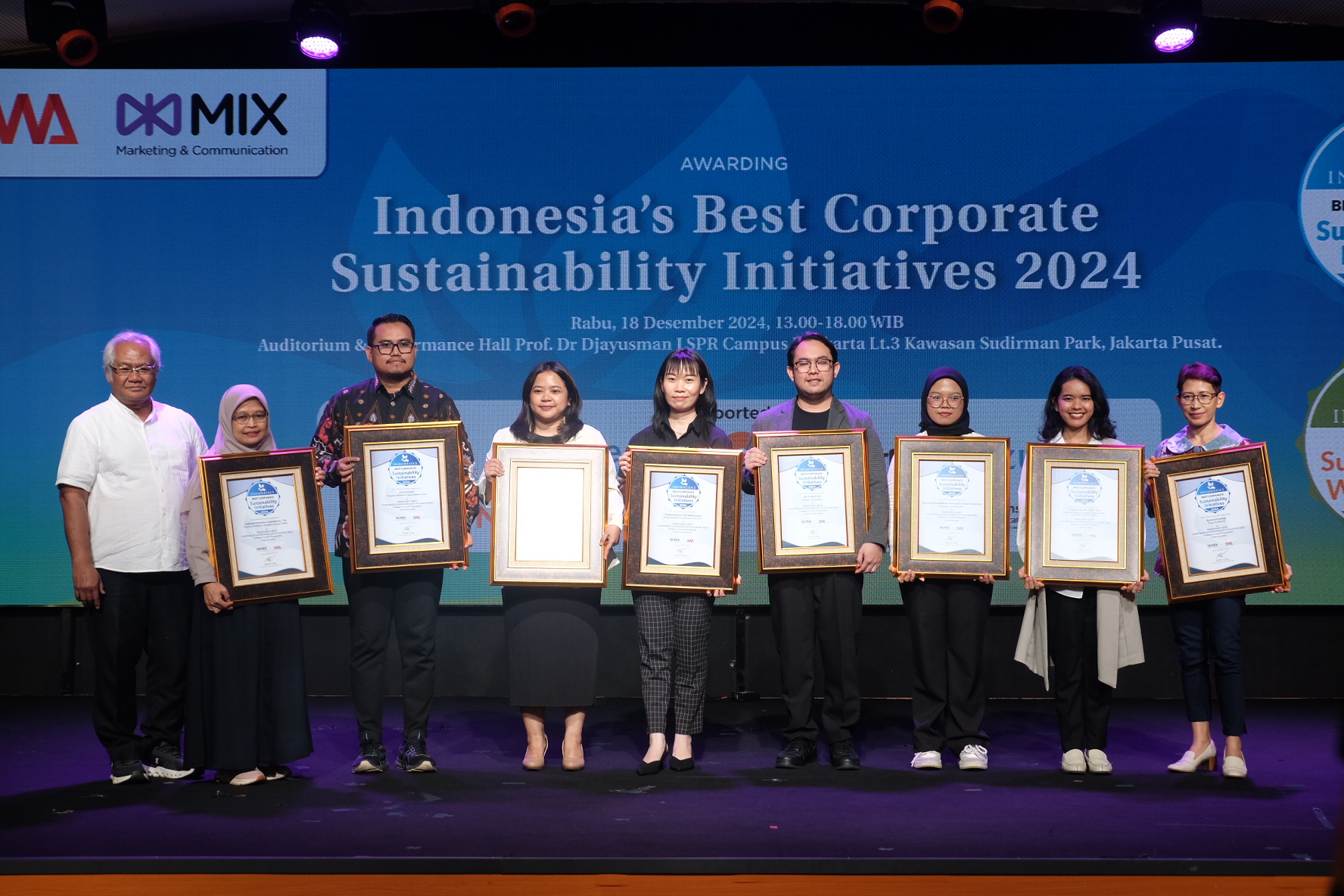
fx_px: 2053
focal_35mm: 55
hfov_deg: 36.2
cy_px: 448
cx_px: 672
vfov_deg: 24.6
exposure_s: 1/60
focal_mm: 36.6
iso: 640
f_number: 4.5
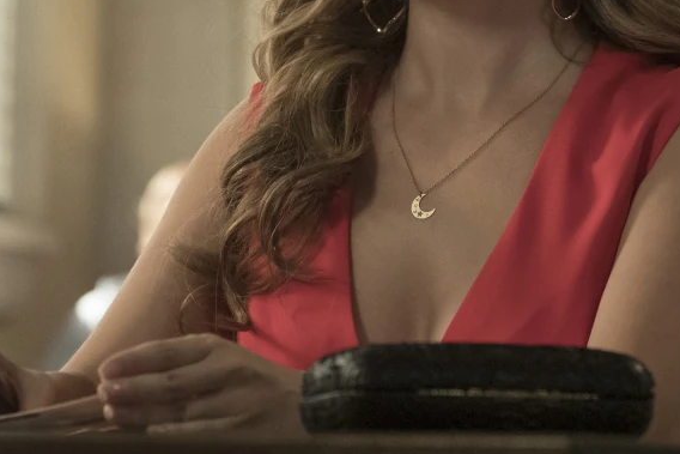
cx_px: 295
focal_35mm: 245
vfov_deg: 5.6
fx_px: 4629
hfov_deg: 8.4
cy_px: 73
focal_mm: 77.3
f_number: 4
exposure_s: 1/320
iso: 5000
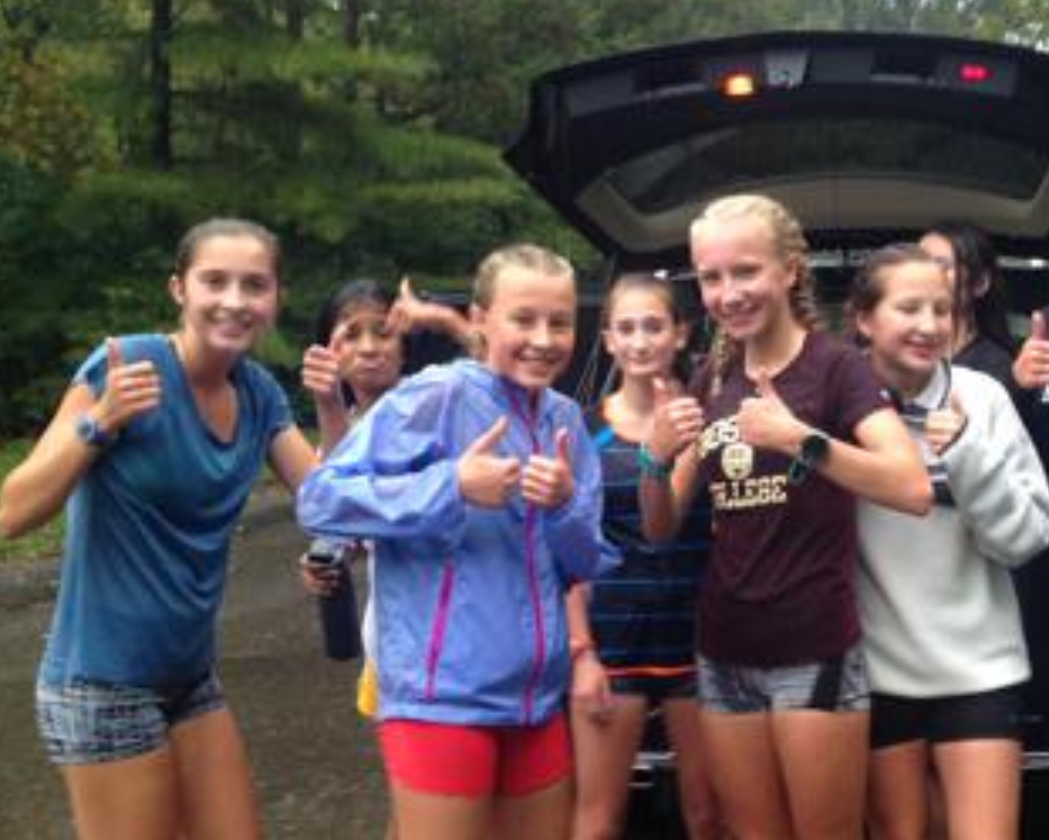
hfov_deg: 32.0
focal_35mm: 57
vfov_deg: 26.7
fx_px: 1770
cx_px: 853
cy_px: 491
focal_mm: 4.12
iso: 50
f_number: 2.4
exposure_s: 1/30
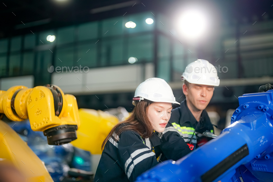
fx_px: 379
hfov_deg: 39.6
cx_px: 136
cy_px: 91
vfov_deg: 27.0
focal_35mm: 50
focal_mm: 50
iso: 200
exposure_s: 1/320
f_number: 1.2
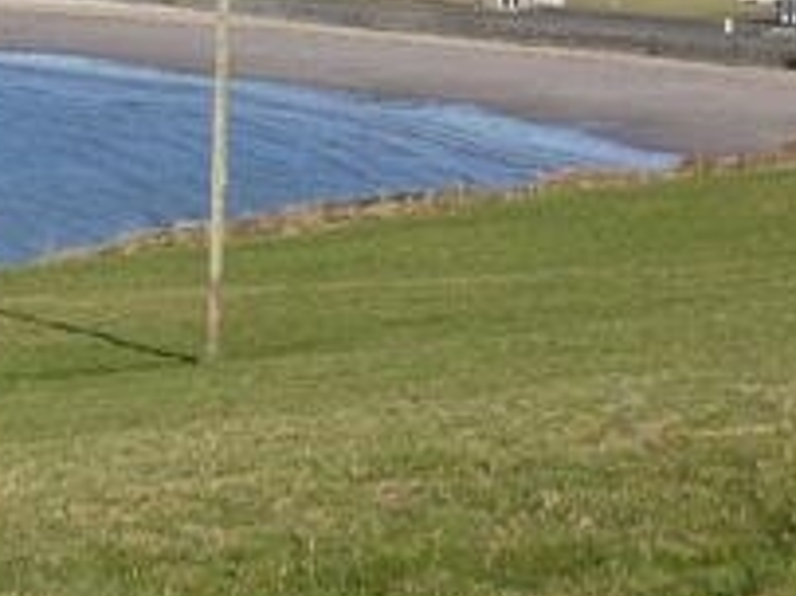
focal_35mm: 221
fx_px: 5079
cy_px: 153
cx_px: -184
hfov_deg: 8.8
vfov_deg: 6.7
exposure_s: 1/800
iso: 80
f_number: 4
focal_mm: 6.3
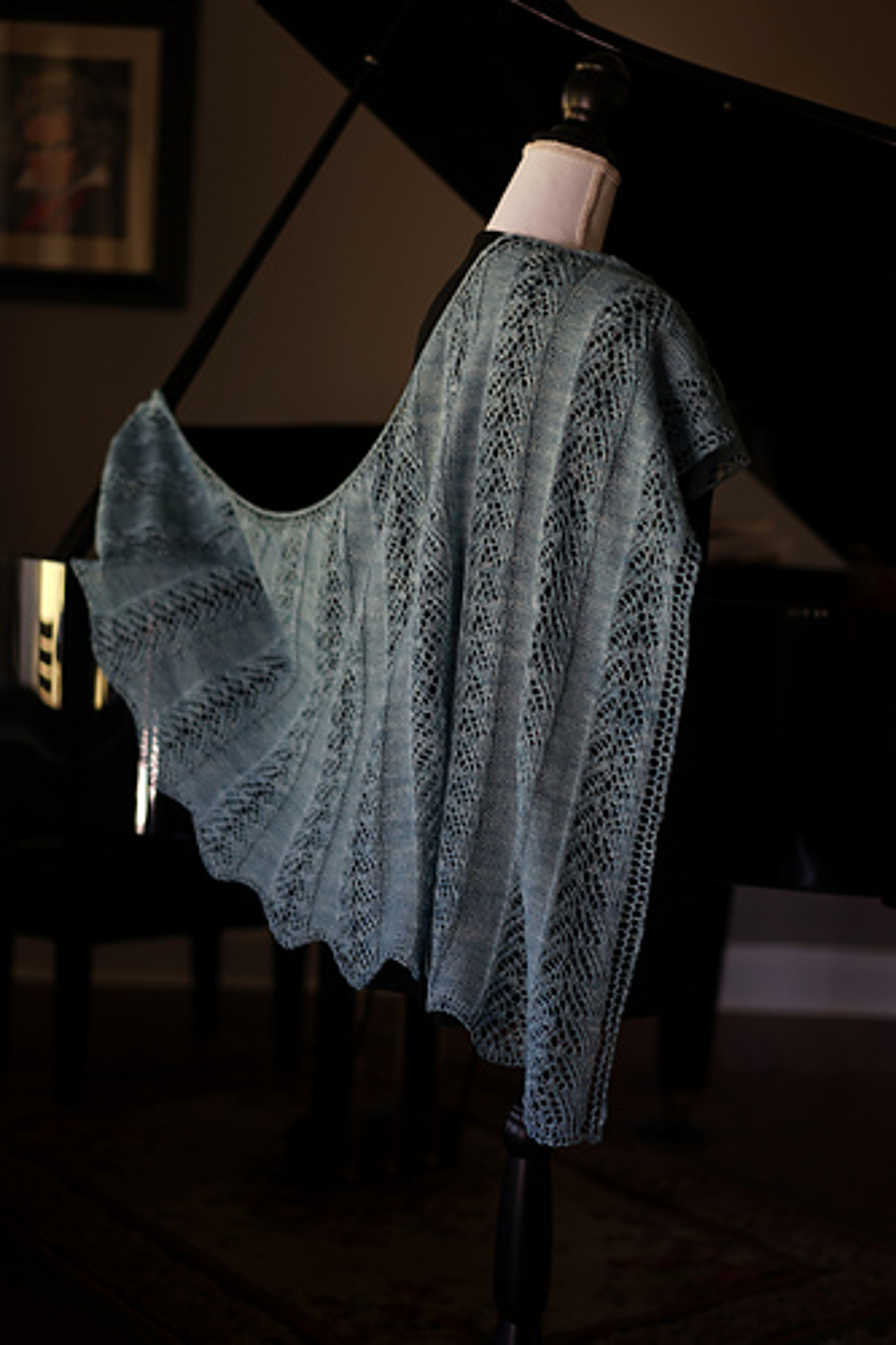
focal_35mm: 55
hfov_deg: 24.6
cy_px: 672
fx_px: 2055
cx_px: 448
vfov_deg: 36.3
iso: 50
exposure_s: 1/13
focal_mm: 55
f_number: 2
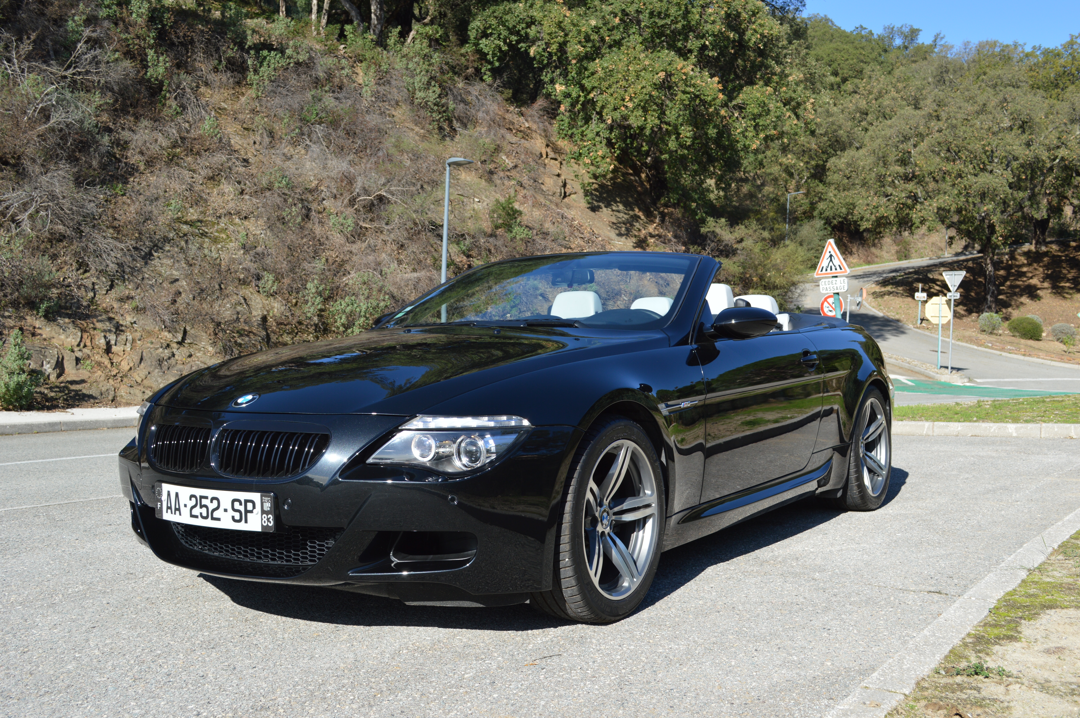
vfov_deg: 36.8
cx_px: 540
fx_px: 1079
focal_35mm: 36
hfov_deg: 53.2
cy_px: 359
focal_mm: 24
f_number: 7.1
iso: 100
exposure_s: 1/200
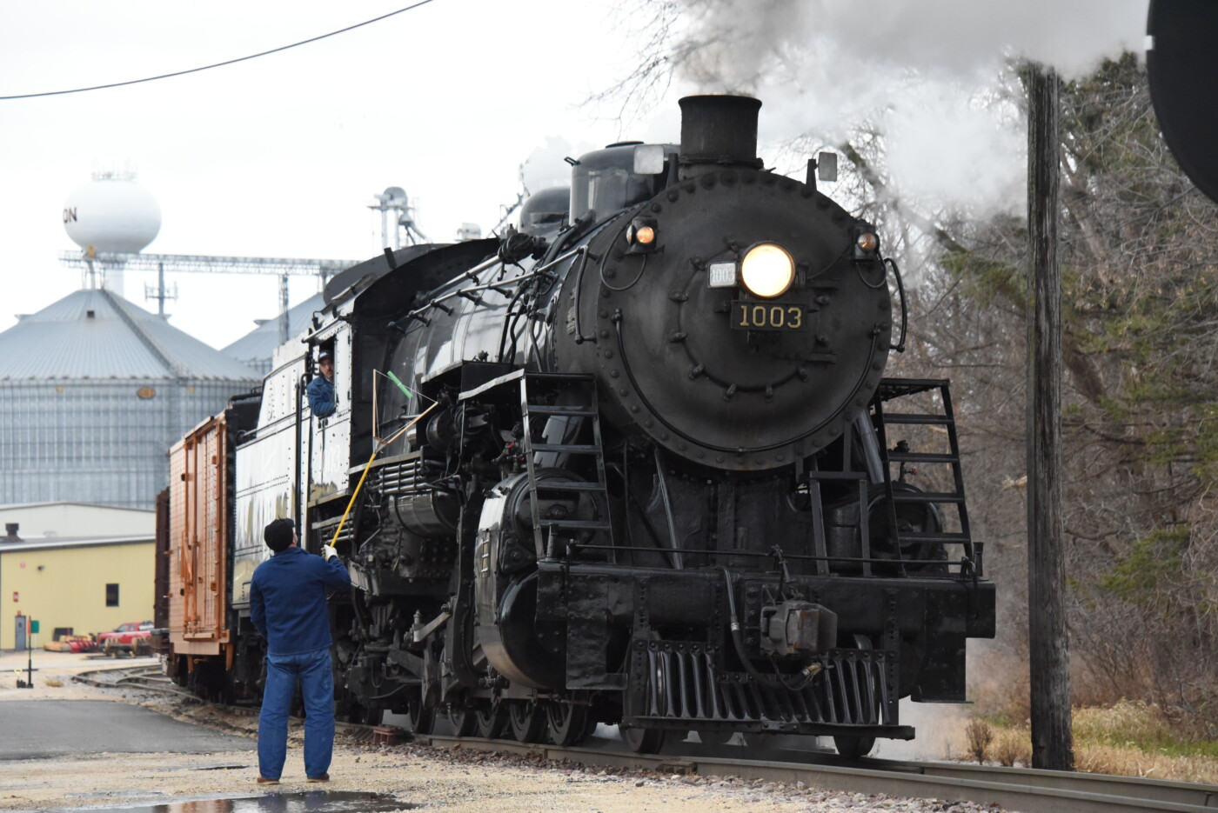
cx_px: 609
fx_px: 4908
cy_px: 406
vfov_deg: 9.5
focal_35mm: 145
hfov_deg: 14.1
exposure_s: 1/800
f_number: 8
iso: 8000
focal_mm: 145
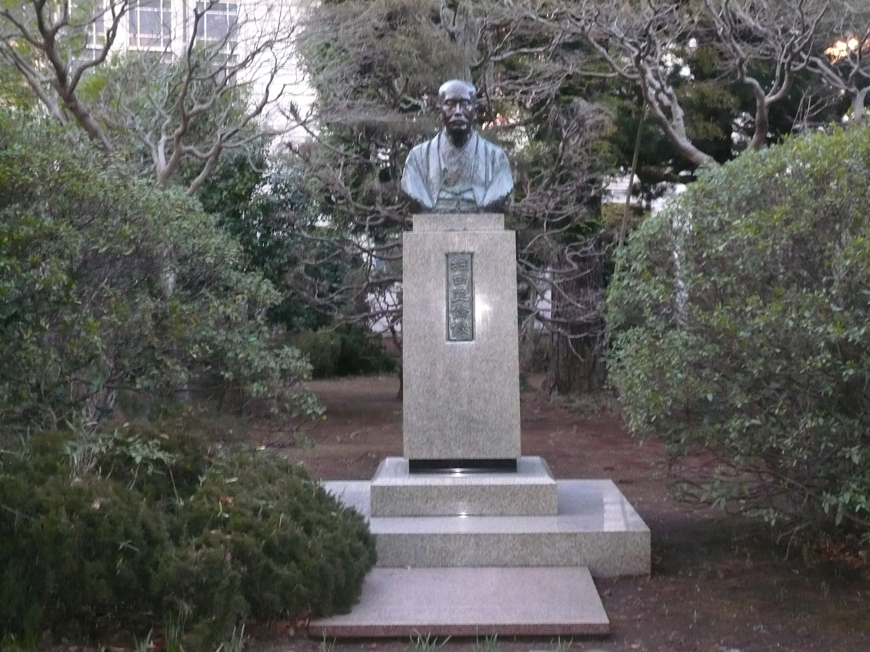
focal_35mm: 54
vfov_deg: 27.0
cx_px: 435
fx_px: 1357
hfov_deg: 35.5
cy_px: 326
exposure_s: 1/30
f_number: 3.8
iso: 400
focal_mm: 8.8
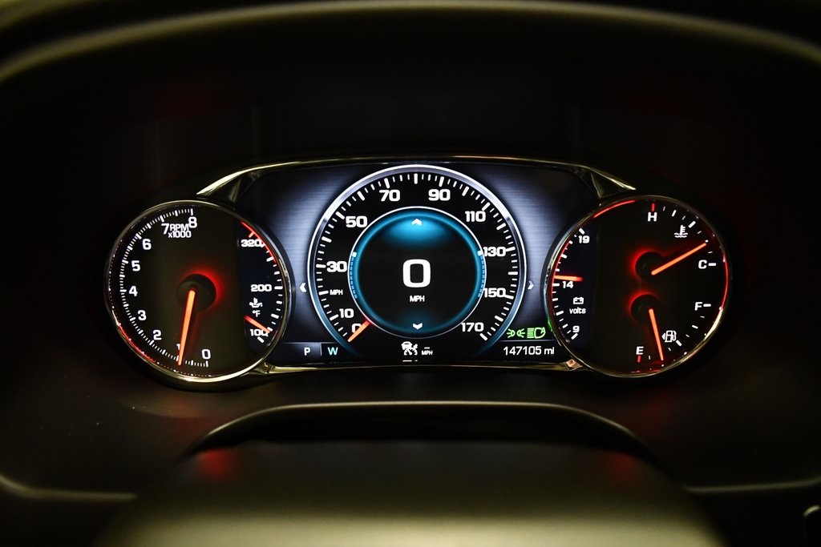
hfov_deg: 67.4
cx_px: 410
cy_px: 274
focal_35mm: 27
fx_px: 616
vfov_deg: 47.9
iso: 4000
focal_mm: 18
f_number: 3.5
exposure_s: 1/60
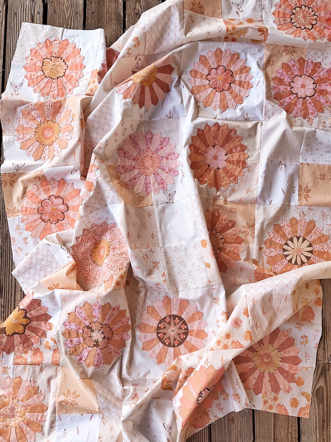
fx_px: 306
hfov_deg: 56.8
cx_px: 166
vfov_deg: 71.6
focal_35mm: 24
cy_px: 221
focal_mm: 6.86
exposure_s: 1/1186
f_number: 1.78
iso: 80
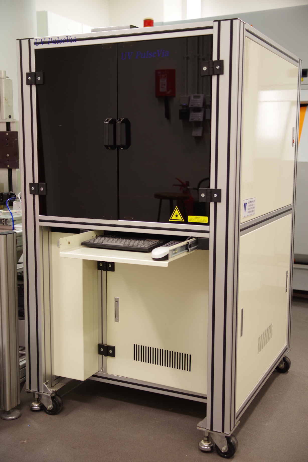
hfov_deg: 27.0
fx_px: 641
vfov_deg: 39.6
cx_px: 154
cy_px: 231
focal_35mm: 50
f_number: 4
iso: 800
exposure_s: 1/20
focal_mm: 50
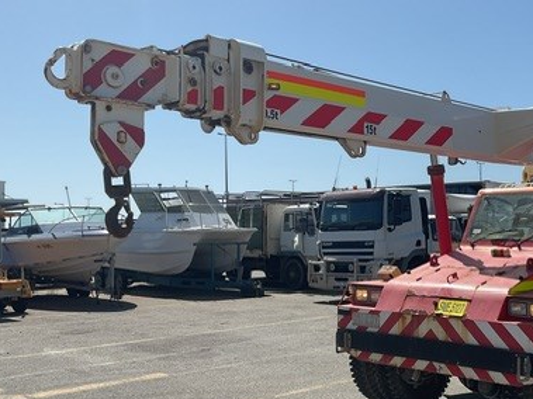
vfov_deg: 29.6
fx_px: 754
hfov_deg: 38.0
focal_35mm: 49
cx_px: 398
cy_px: 236
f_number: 1.8
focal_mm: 3
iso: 16
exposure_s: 1/2959
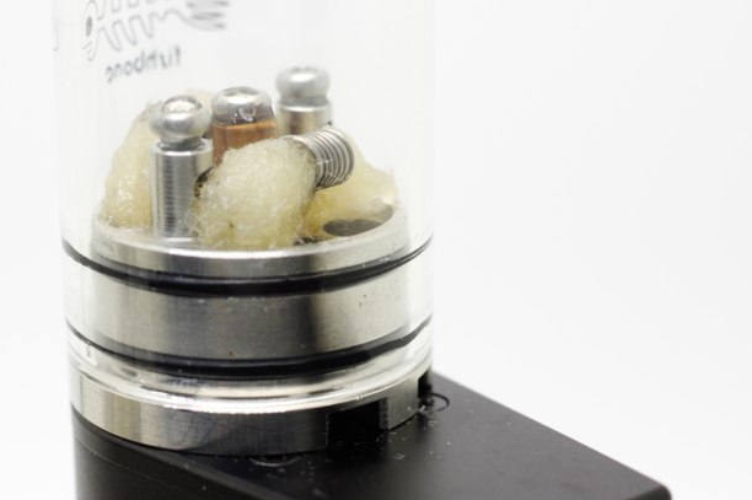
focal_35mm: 85
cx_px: 291
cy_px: 173
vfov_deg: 16.0
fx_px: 1774
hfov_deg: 23.9
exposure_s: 1/60
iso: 400
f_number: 6.3
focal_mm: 35
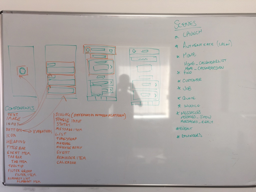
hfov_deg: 61.7
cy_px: 96
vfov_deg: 48.2
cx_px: 128
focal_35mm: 29
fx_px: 214
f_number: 2.2
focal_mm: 4.15
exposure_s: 1/100
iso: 32
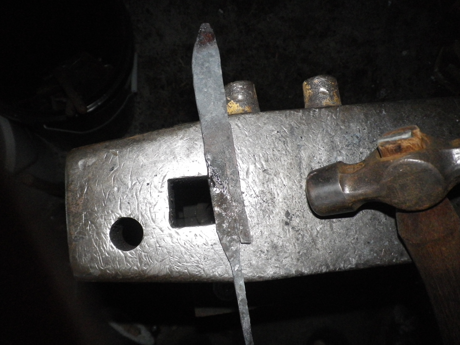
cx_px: 230
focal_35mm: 28
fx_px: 372
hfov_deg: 63.4
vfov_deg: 49.7
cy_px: 172
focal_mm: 5.05
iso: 500
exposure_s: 1/50
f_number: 3.5
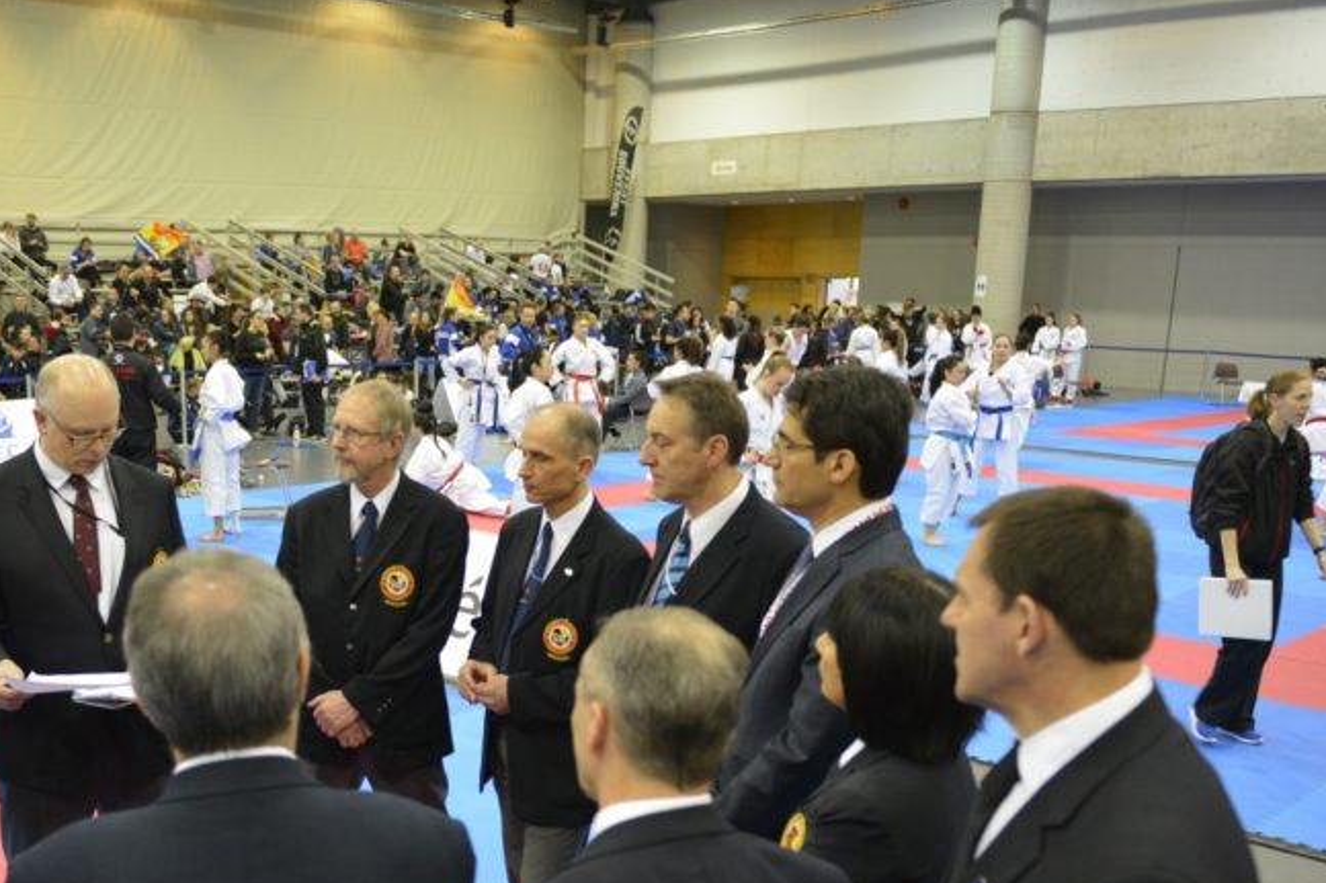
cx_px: 443
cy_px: 691
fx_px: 1399
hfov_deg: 49.8
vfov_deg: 34.1
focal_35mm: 38
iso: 3200
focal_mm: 24
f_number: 3.2
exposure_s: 1/125
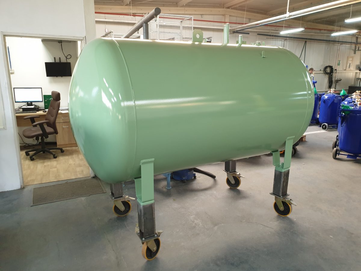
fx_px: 271
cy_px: 136
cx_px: 180
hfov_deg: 67.3
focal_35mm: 26
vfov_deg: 53.1
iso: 320
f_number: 2.4
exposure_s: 1/50
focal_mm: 4.3
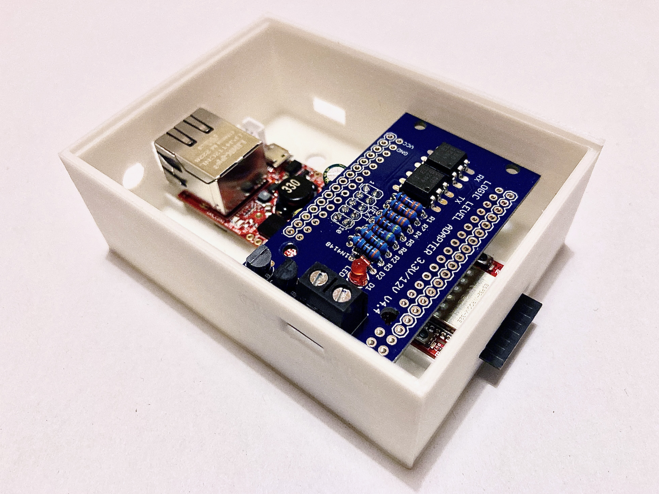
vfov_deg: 48.2
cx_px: 324
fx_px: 552
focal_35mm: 29
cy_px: 250
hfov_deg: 61.7
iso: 320
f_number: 1.8
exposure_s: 1/25
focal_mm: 3.99
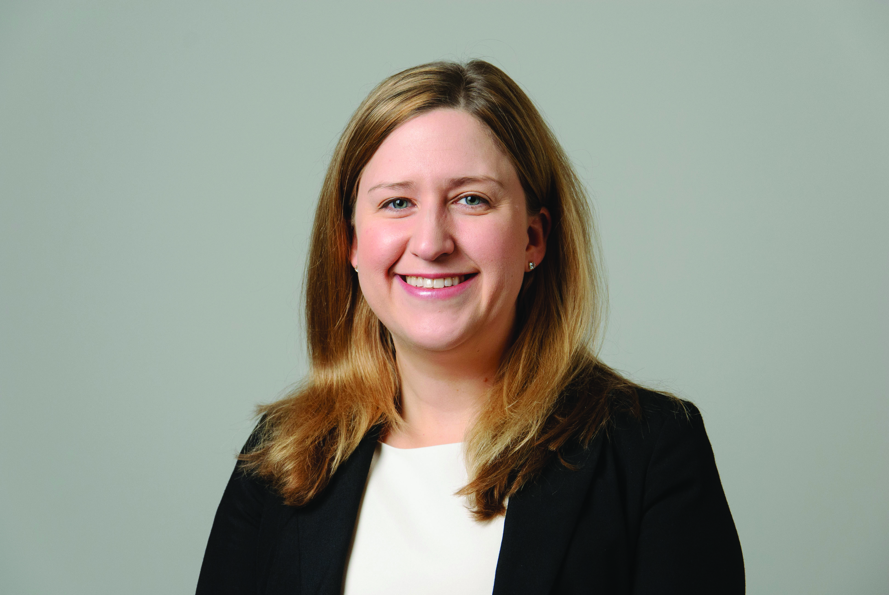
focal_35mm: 105
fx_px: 2596
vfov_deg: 13.1
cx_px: 444
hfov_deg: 19.4
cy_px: 298
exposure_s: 1/250
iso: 400
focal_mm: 70
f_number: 6.3
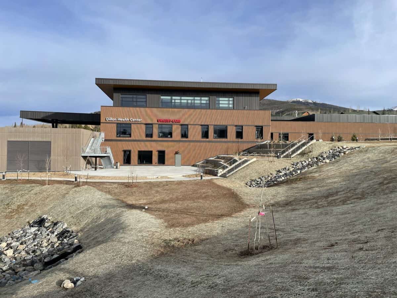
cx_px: 198
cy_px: 149
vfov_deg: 53.1
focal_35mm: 26
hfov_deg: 67.3
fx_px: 298
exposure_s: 1/2681
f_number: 1.6
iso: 32
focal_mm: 4.2
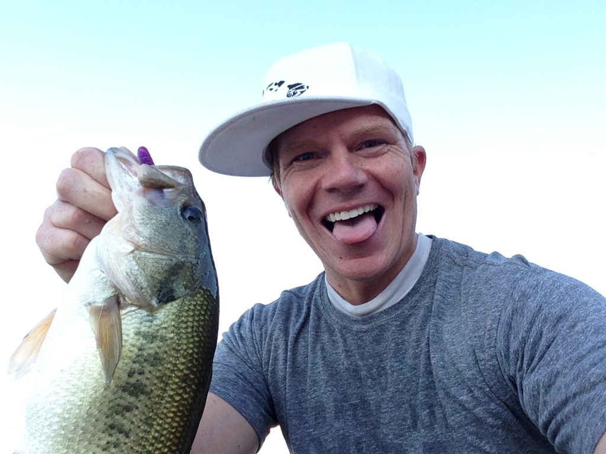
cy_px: 227
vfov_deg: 42.9
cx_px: 303
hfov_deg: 55.4
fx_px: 578
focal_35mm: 33
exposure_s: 1/184
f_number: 2.4
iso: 50
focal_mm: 2.15
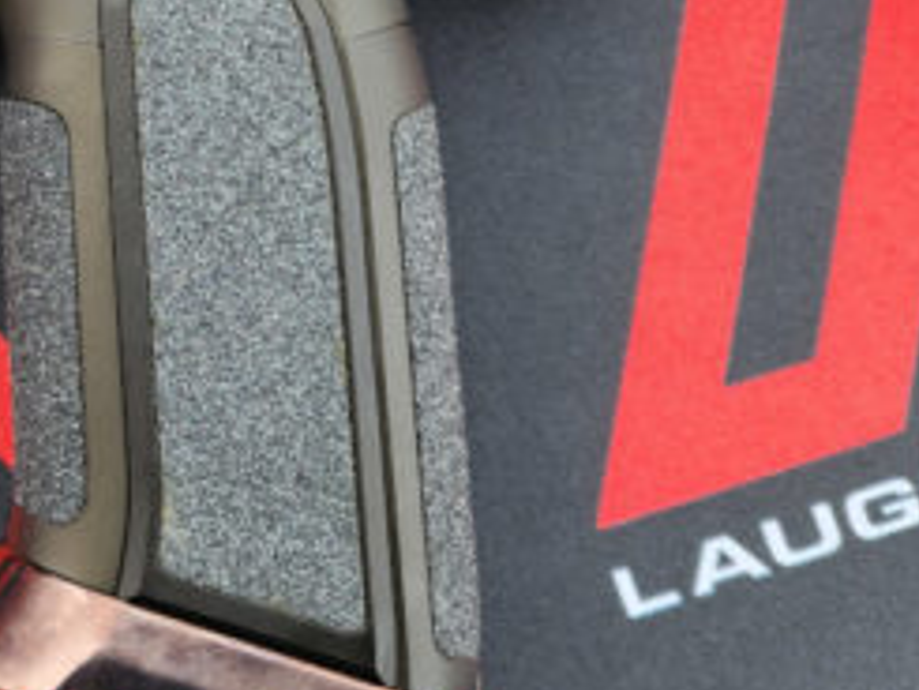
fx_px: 1673
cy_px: -51
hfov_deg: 27.7
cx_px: -128
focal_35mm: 63
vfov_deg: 22.1
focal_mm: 6.4
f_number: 1.8
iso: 32
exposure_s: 1/120
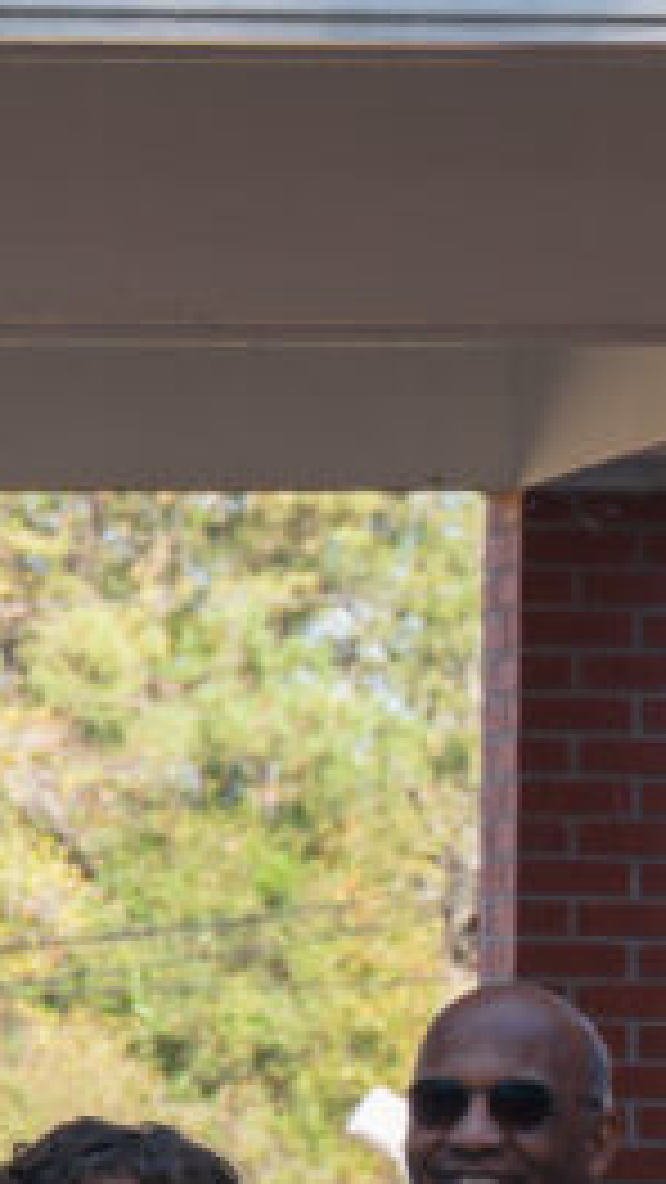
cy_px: 1044
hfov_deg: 4.5
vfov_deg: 8.4
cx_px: -1300
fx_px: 8066
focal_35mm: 257
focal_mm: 42
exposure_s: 1/200
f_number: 4
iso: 100
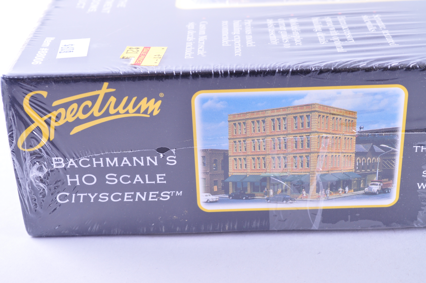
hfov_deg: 29.9
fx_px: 798
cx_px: 213
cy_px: 142
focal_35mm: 68
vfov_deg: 20.1
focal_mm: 45
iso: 200
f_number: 8
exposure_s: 1/100
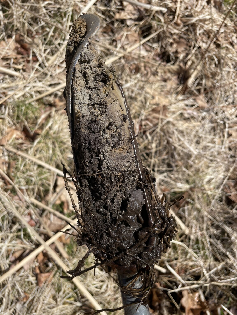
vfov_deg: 67.3
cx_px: 118
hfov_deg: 53.1
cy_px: 158
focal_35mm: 26
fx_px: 237
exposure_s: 1/2681
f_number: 1.6
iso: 32
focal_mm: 4.2
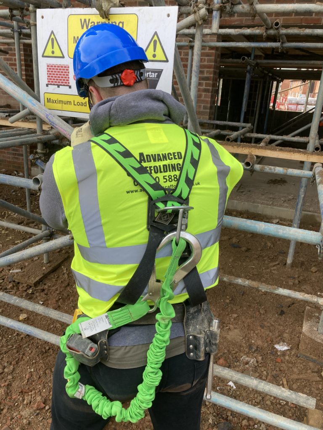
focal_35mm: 28
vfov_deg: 63.4
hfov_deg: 49.7
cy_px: 215
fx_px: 348
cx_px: 162
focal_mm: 3.99
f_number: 1.8
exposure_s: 1/552
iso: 20
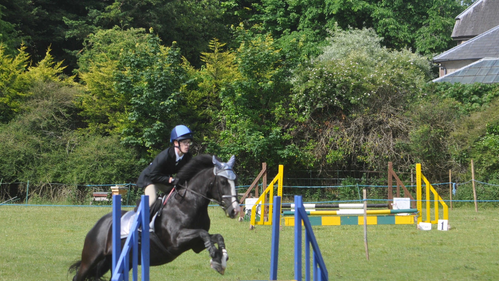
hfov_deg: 7.4
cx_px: 227
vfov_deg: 4.1
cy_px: 206
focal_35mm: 293
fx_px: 3877
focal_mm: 140
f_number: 5.6
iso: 400
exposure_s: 1/1250
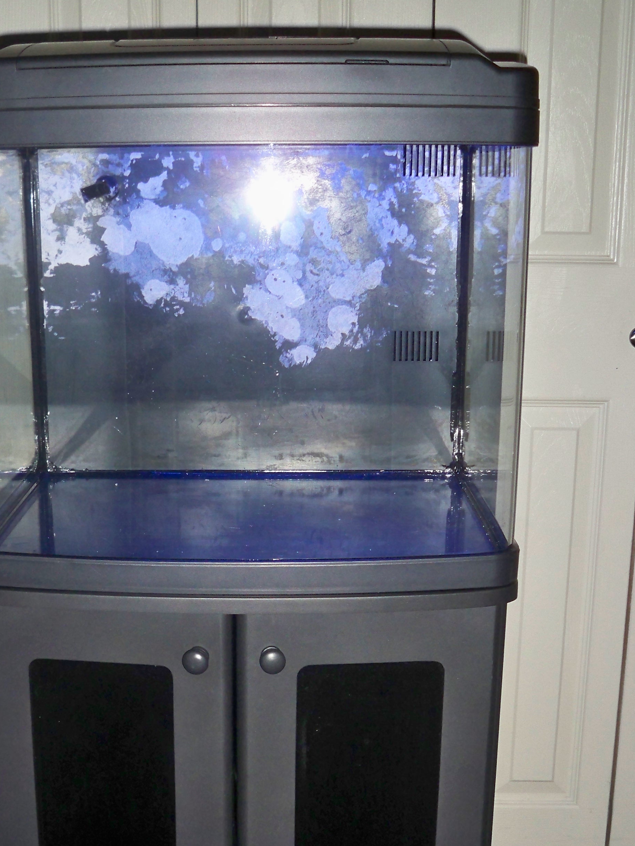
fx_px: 1272
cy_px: 583
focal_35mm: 52
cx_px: 231
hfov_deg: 27.9
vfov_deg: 36.3
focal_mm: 6.3
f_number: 3.1
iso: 200
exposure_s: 1/60
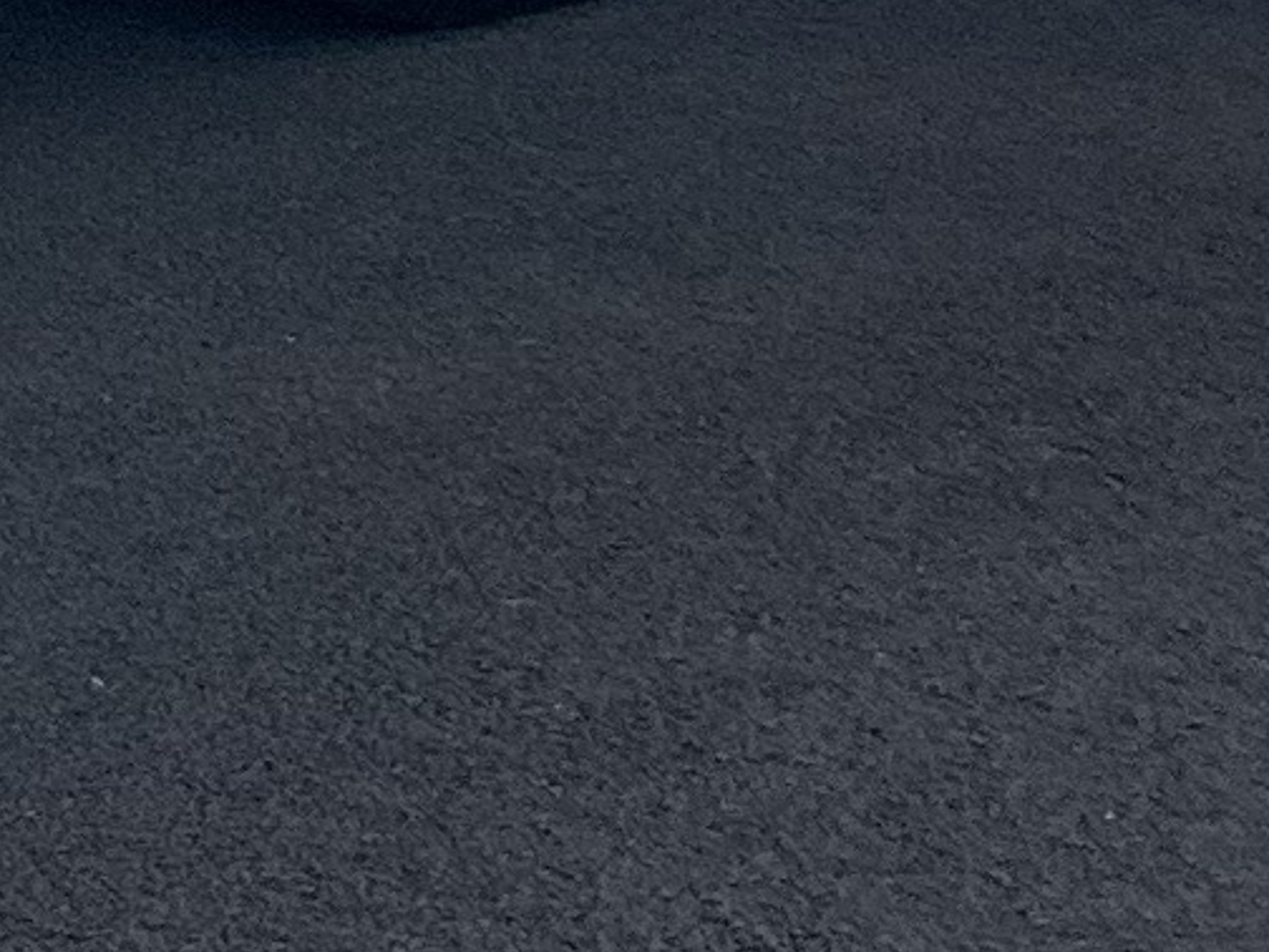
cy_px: -1927
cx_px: -1780
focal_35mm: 208
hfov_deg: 8.7
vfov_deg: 6.5
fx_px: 7625
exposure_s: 1/894
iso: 25
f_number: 1.8
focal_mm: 4.25
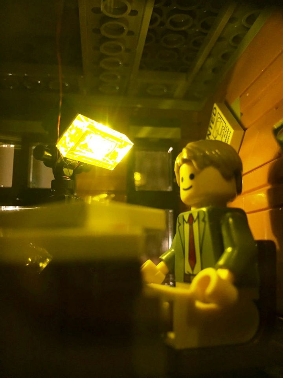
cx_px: 142
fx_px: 316
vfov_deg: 61.7
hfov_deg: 48.2
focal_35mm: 29
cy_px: 189
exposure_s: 1/25
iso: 250
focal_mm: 4.15
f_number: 2.2
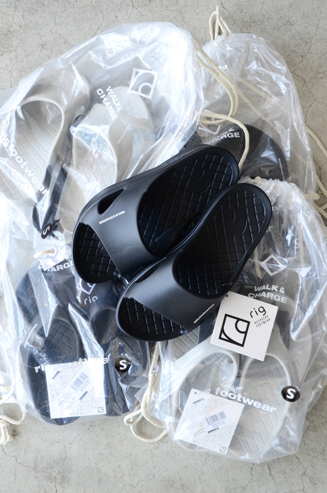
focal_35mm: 52
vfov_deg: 37.9
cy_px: 246
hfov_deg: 25.7
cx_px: 164
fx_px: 718
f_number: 4.5
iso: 640
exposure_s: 1/250
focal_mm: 35
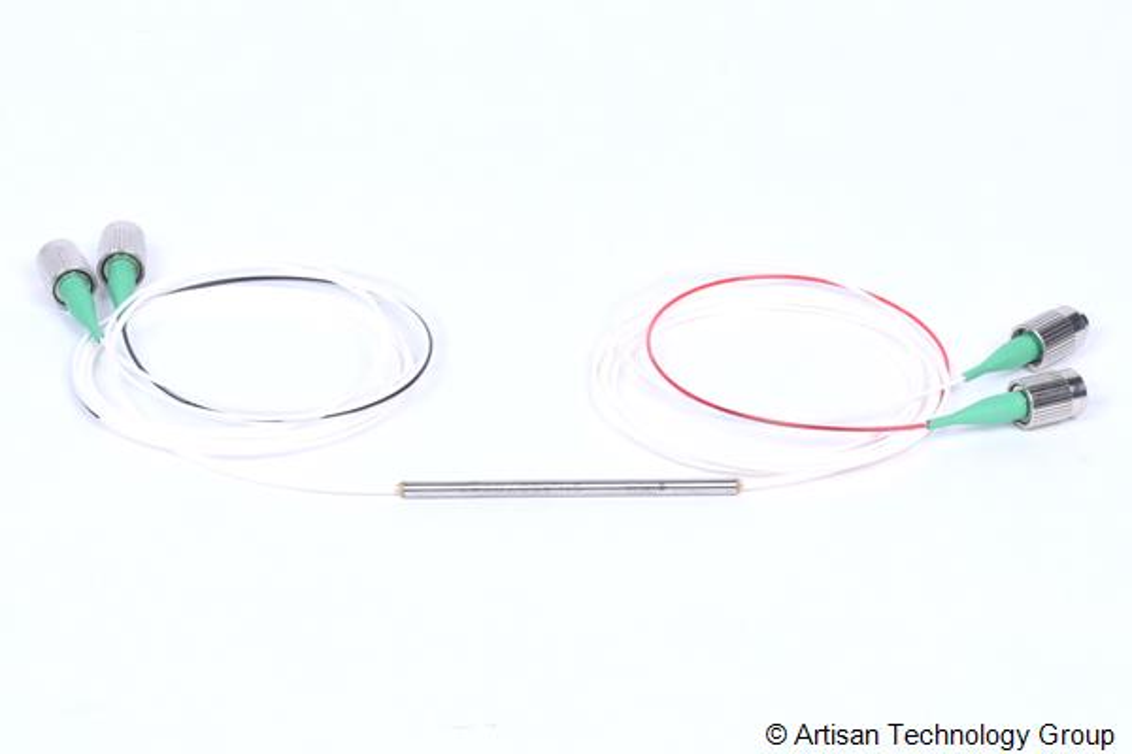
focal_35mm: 75
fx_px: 2358
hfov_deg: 27.0
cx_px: 566
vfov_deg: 18.2
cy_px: 377
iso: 200
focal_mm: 50
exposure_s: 1/200
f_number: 18
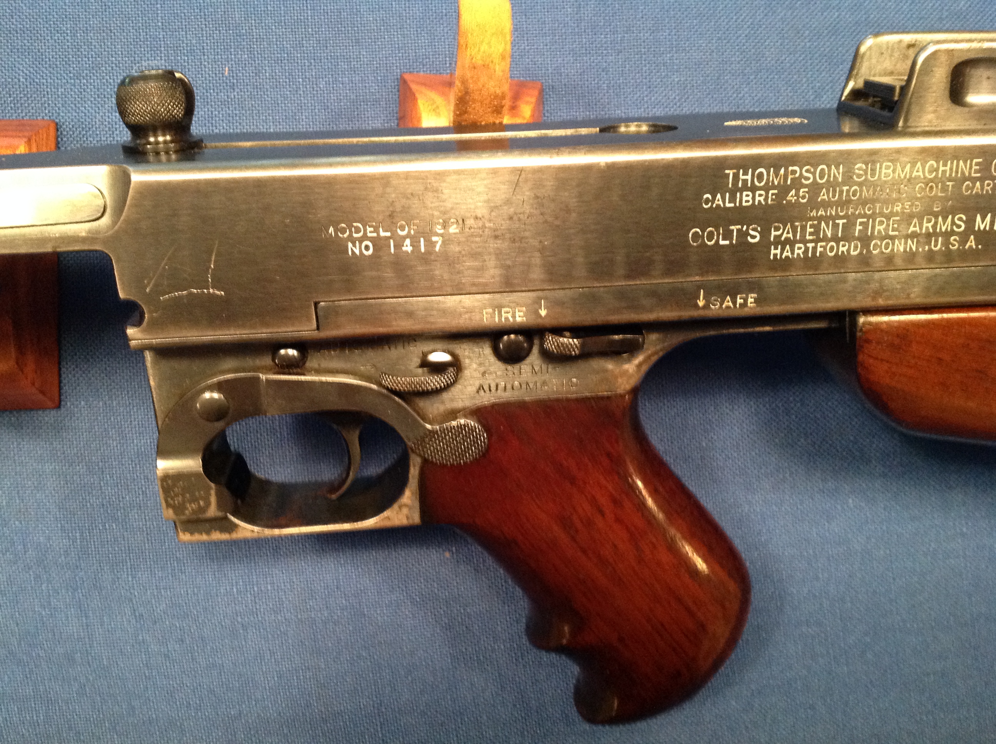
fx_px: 1006
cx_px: 498
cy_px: 372
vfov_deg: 40.6
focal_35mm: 35
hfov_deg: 52.7
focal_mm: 4.28
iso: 400
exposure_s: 1/15
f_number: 2.4
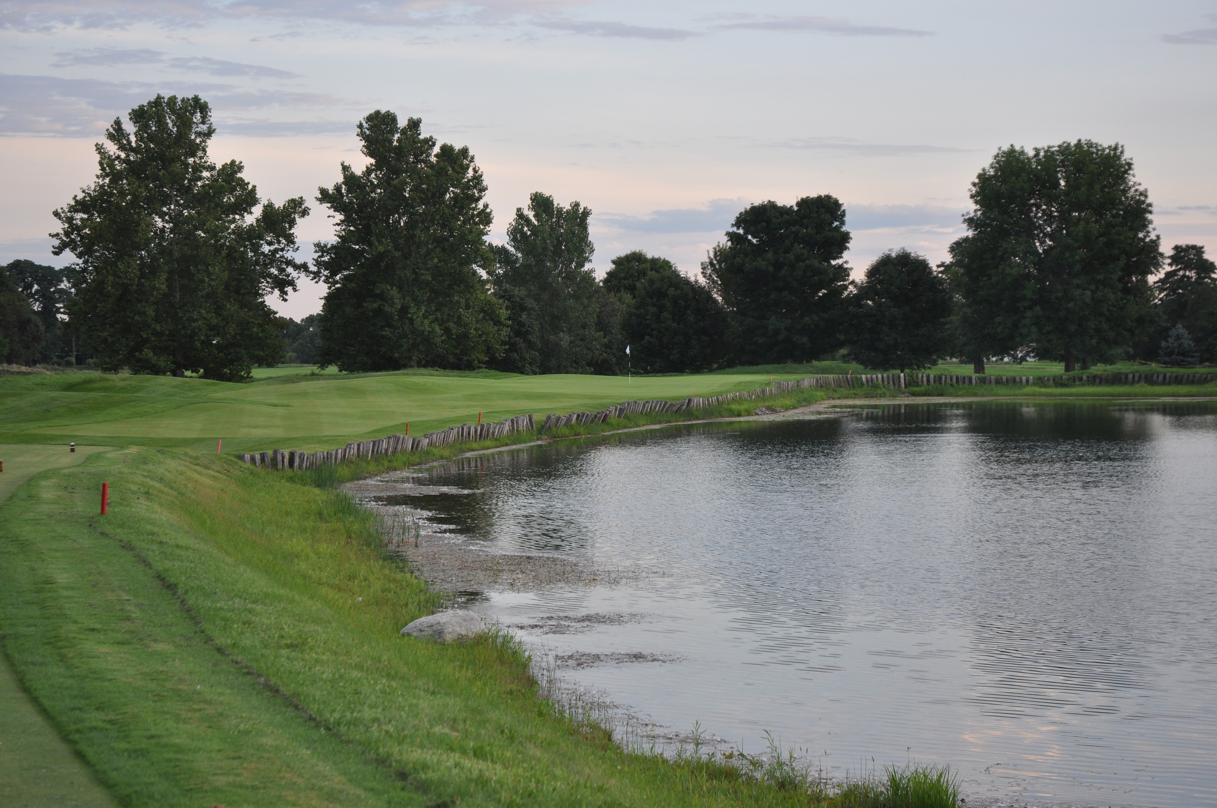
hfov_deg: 24.2
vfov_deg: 16.2
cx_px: 608
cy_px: 404
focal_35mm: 84
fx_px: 2836
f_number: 4.5
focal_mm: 56
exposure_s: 1/250
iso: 450
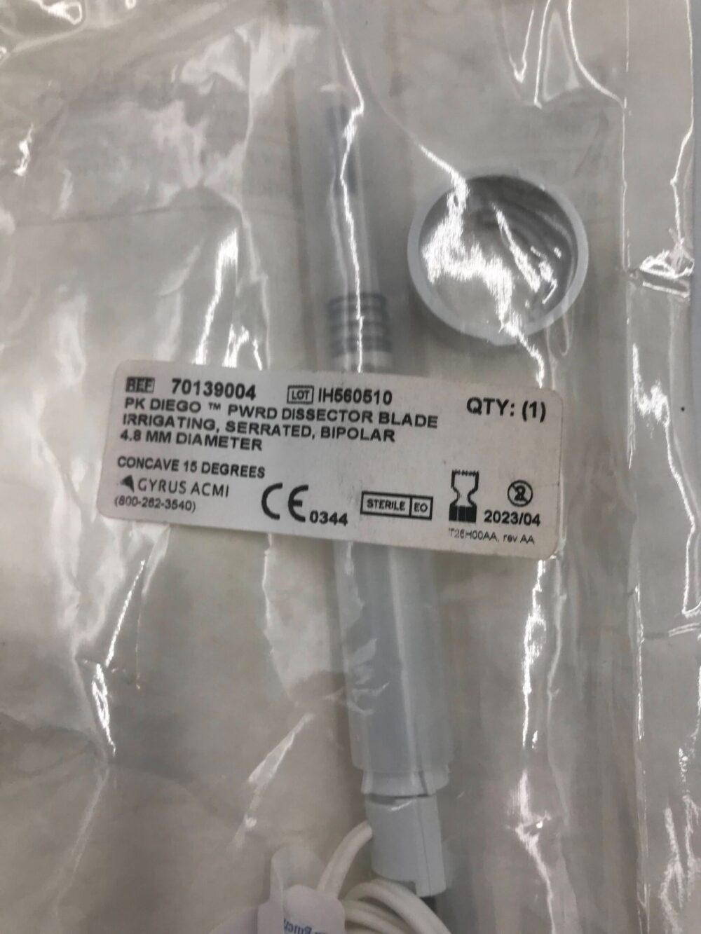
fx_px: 756
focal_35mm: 28
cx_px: 350
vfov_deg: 63.4
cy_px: 467
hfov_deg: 49.8
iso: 40
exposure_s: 1/120
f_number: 1.8
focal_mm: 3.99
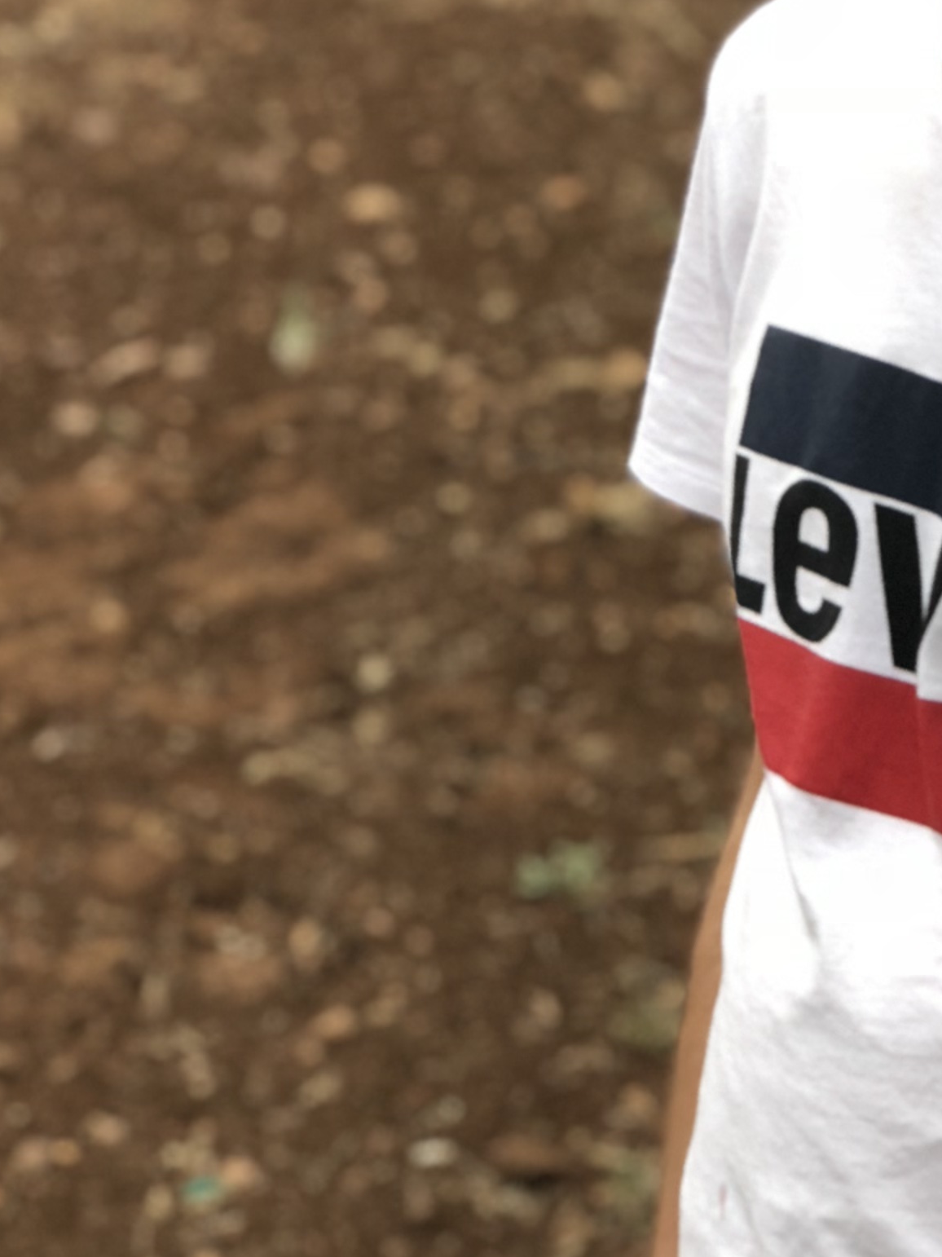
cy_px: 62
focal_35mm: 136
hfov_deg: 10.7
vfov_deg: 14.3
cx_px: 1109
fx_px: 4936
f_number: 2.4
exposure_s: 1/120
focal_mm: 6
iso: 20
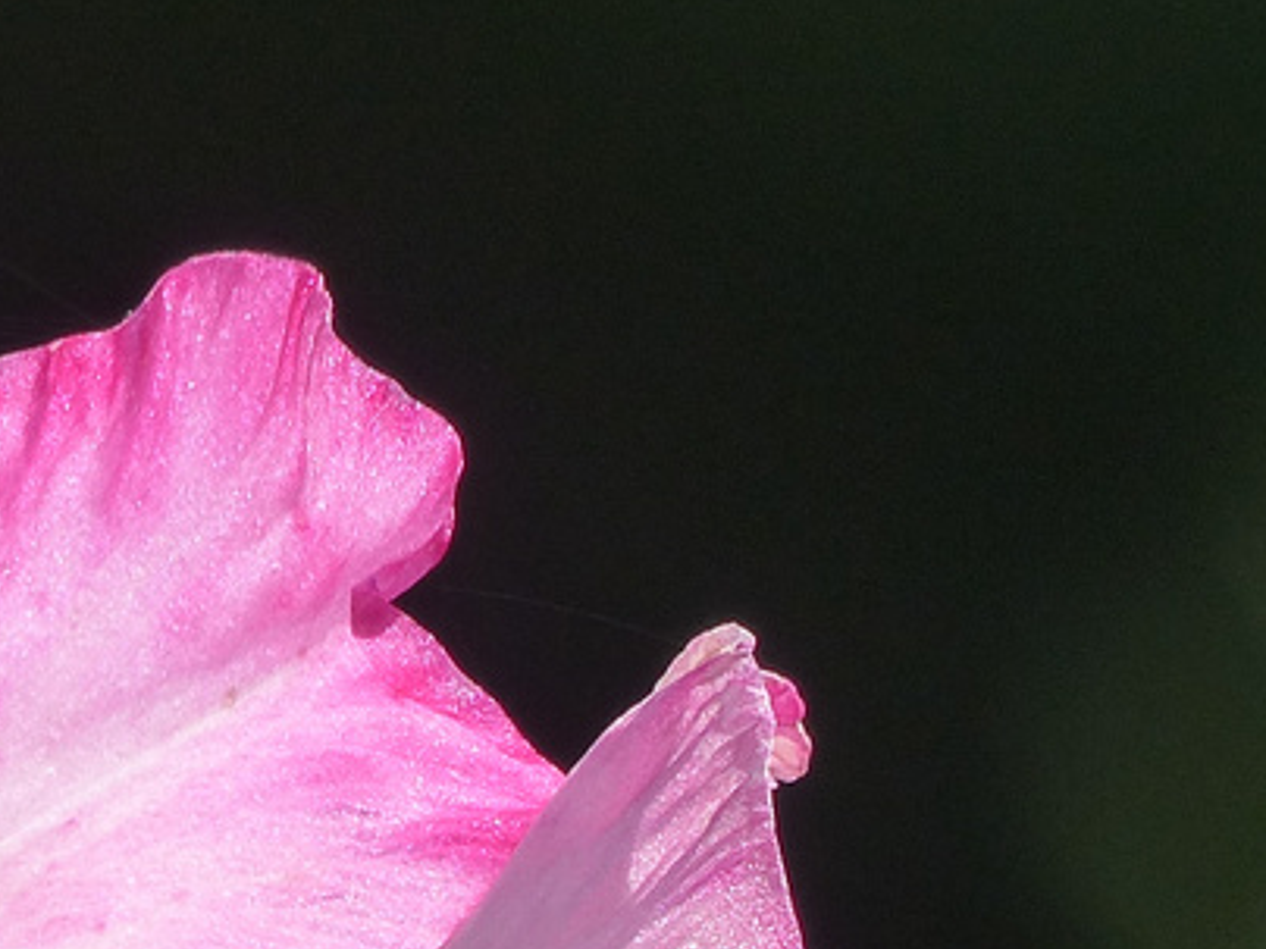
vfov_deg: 0.7
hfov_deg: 0.9
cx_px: -423
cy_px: 1131
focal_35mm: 2139
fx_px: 78229
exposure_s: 1/640
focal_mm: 108
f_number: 4
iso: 160
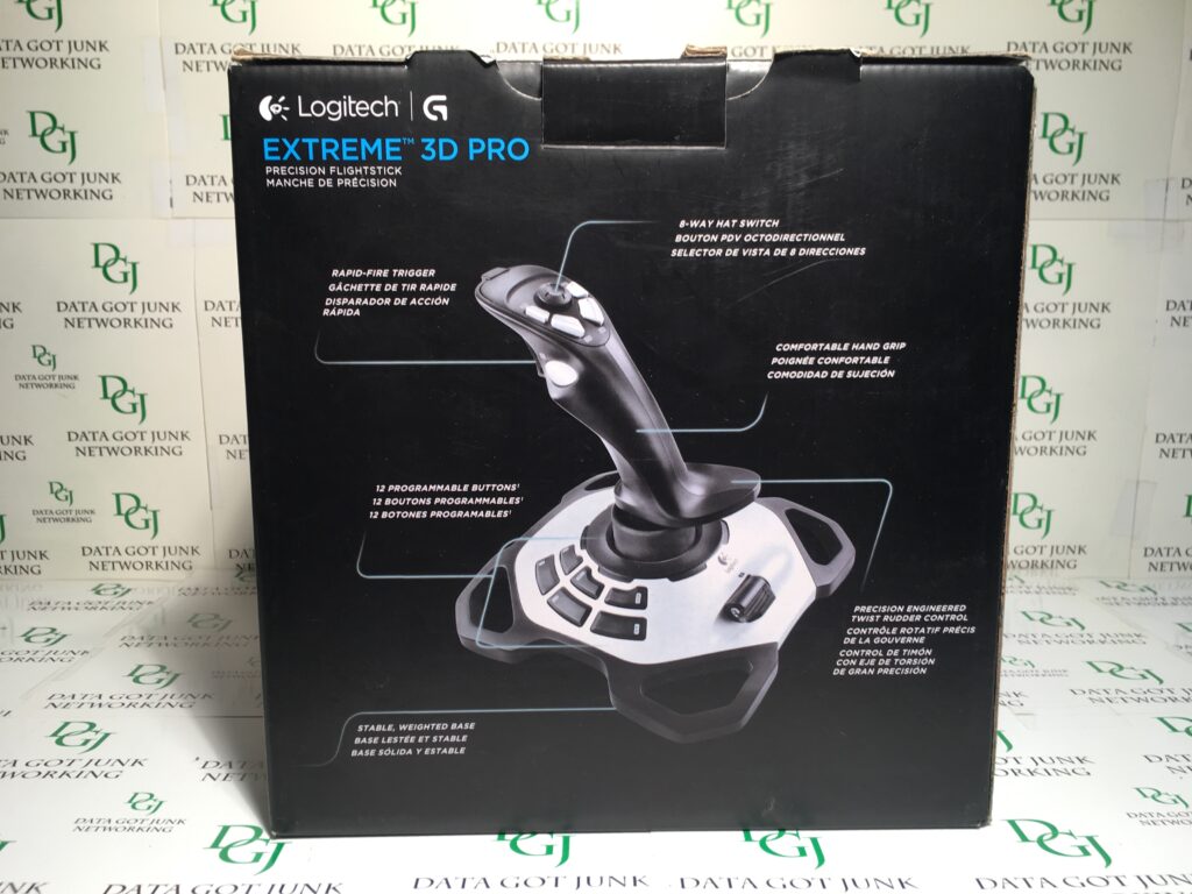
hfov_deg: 61.7
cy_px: 447
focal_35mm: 29
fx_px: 999
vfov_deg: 48.2
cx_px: 596
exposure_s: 1/40
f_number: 2.2
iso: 25
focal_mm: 4.15
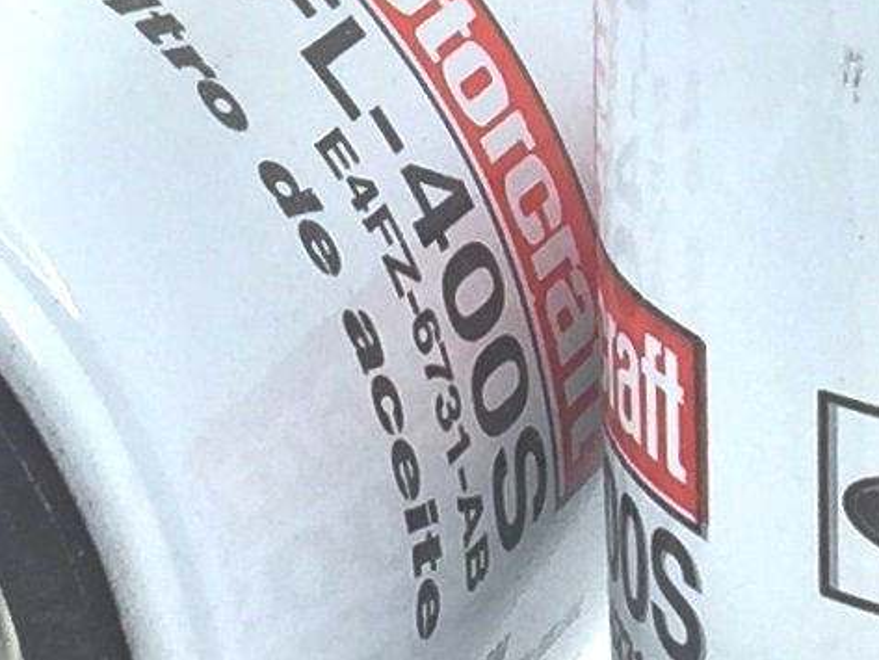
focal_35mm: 109
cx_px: 610
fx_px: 2769
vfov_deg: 13.6
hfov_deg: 18.0
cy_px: 326
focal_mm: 4.15
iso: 32
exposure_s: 1/207
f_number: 2.2
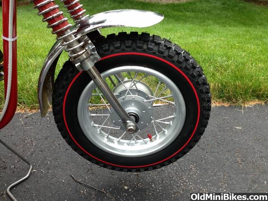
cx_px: 134
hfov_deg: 55.4
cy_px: 100
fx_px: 255
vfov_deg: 42.9
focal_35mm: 33
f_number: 2.4
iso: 50
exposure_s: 1/175
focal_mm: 4.13
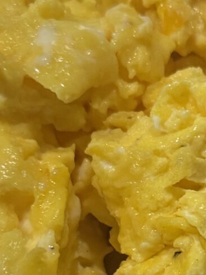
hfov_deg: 11.5
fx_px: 1000
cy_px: 317
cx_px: 248
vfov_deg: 15.2
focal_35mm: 126
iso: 400
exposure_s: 1/60
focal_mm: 6.76
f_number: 1.78
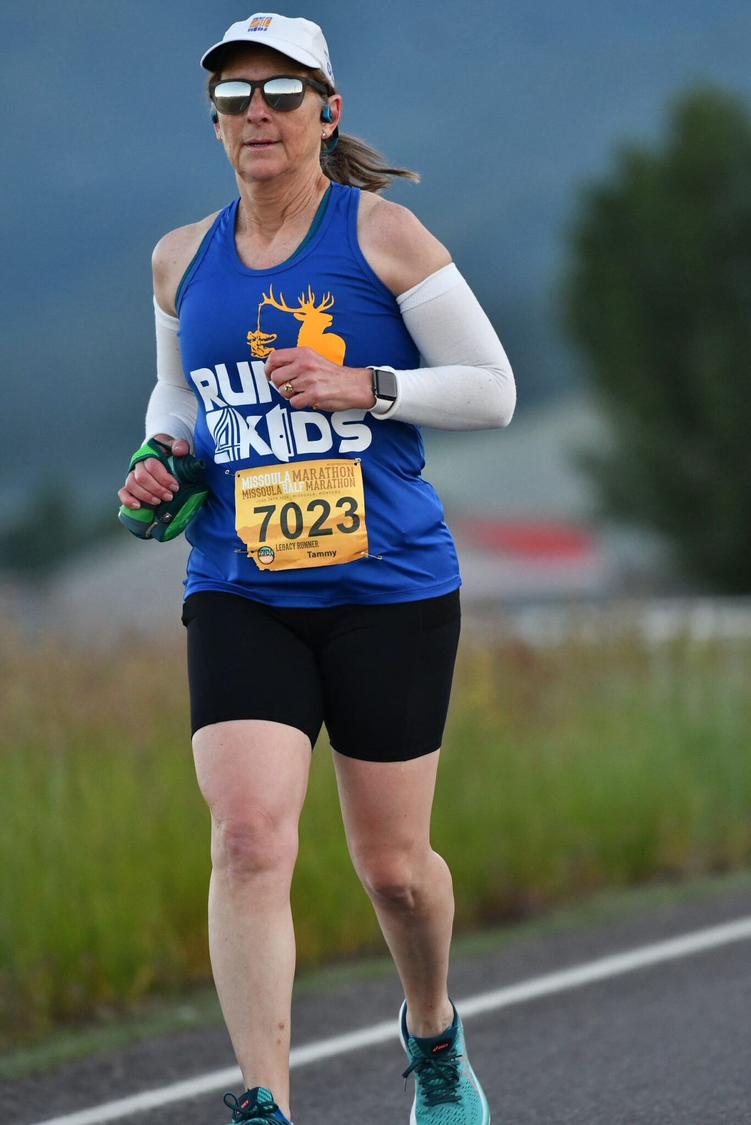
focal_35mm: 300
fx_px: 9384
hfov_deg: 4.6
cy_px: 562
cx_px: 376
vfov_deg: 6.9
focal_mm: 200
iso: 800
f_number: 2.8
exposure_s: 1/2500
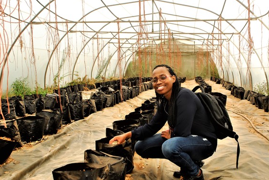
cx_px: 164
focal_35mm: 43
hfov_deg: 45.1
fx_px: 322
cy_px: 93
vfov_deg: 31.3
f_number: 8
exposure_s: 1/60
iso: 200
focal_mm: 22
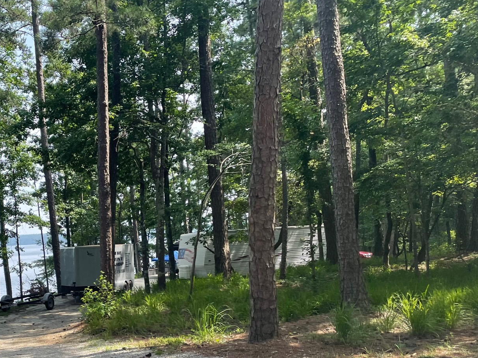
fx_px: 594
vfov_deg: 32.7
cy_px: 284
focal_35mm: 43
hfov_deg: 41.8
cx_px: 90
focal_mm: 4.2
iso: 32
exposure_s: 1/759
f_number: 1.6
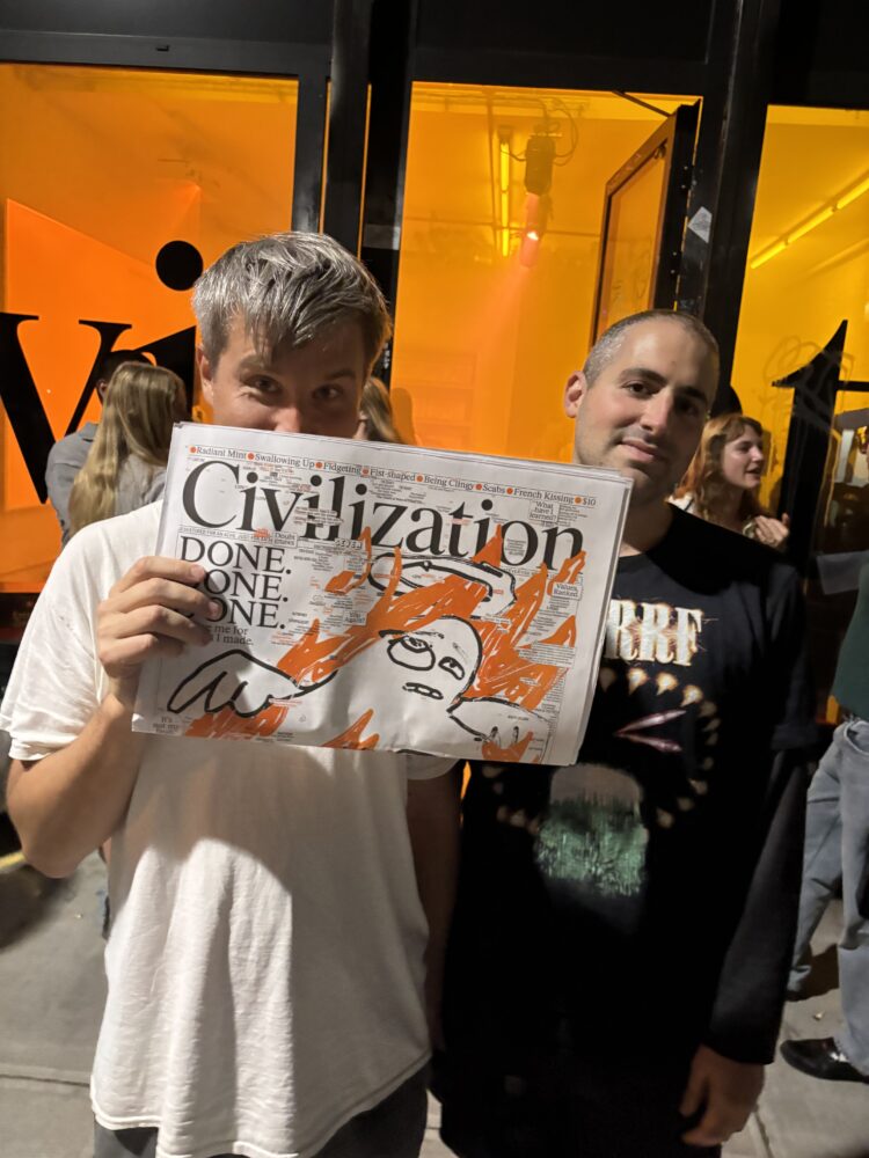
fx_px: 870
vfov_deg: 67.3
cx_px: 434
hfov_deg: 53.1
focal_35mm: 26
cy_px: 579
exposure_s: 1/30
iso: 800
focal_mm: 5.96
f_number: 1.6
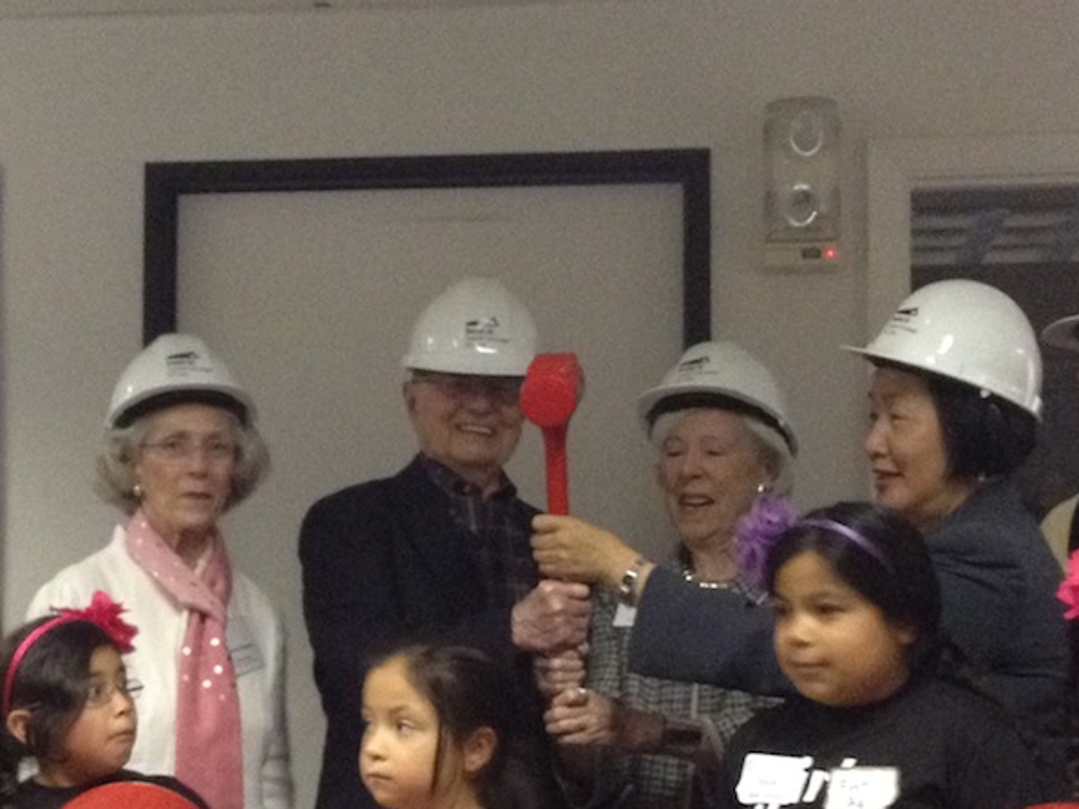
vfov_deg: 15.7
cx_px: 313
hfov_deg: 20.7
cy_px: 585
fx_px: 2930
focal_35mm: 94
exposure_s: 1/15
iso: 400
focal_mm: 4.28
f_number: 2.4
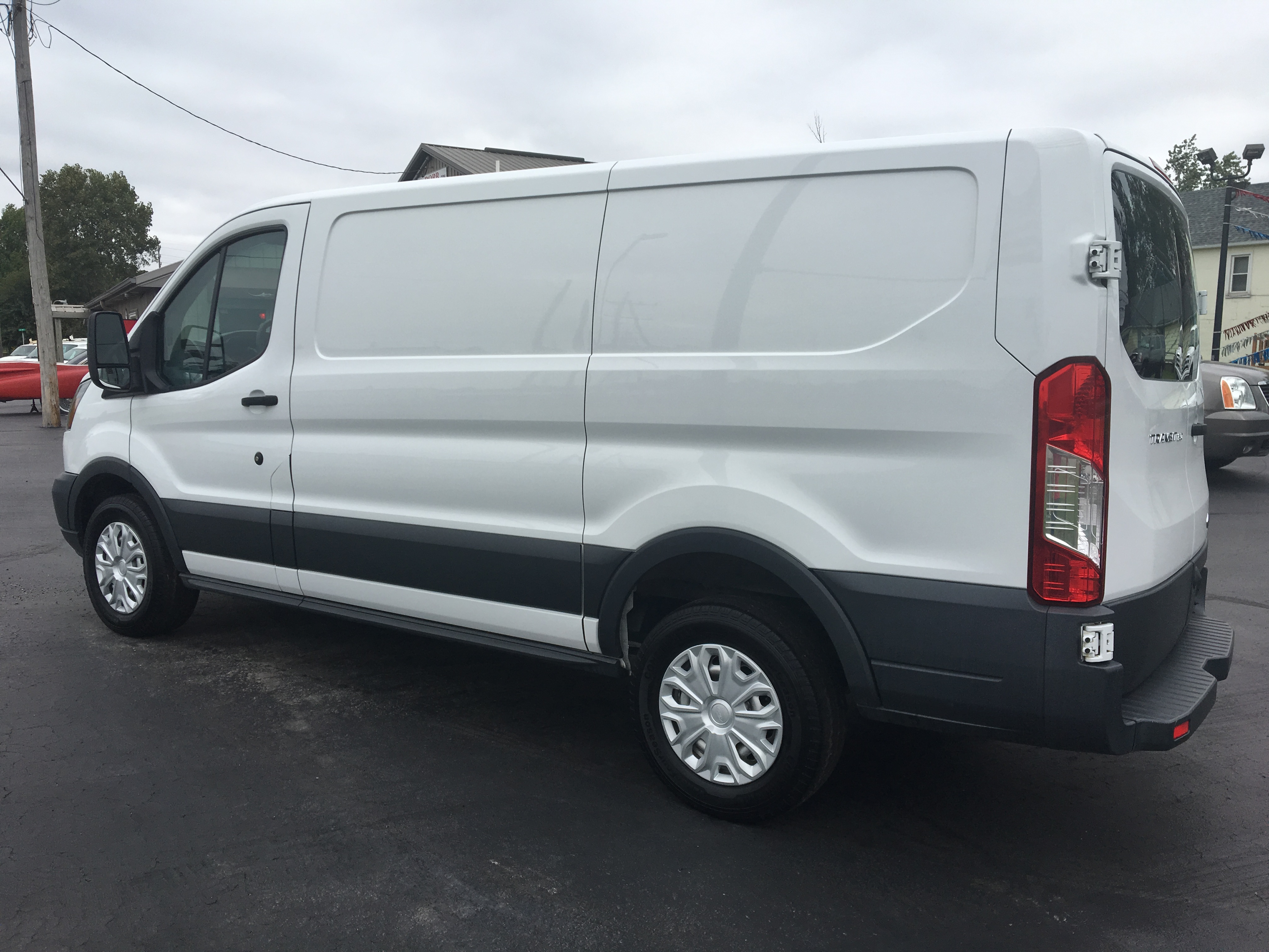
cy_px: 476
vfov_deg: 48.2
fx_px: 1063
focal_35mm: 29
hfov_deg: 61.7
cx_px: 634
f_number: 2.2
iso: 25
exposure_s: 1/827
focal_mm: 4.15
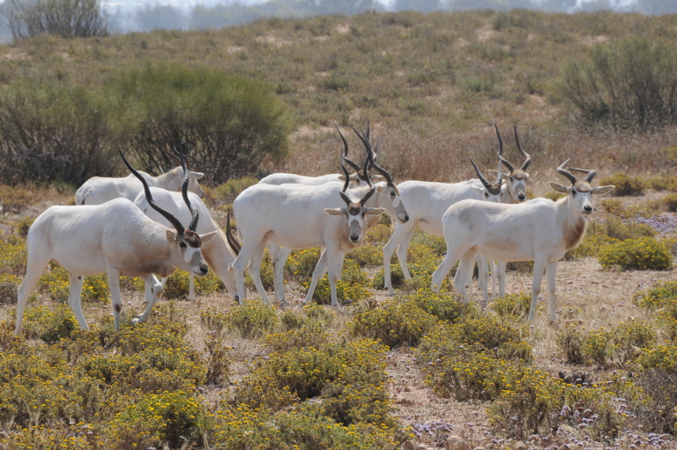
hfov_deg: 6.9
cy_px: 225
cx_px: 338
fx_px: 5634
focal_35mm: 300
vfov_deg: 4.6
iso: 400
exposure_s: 1/500
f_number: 11
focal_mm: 200
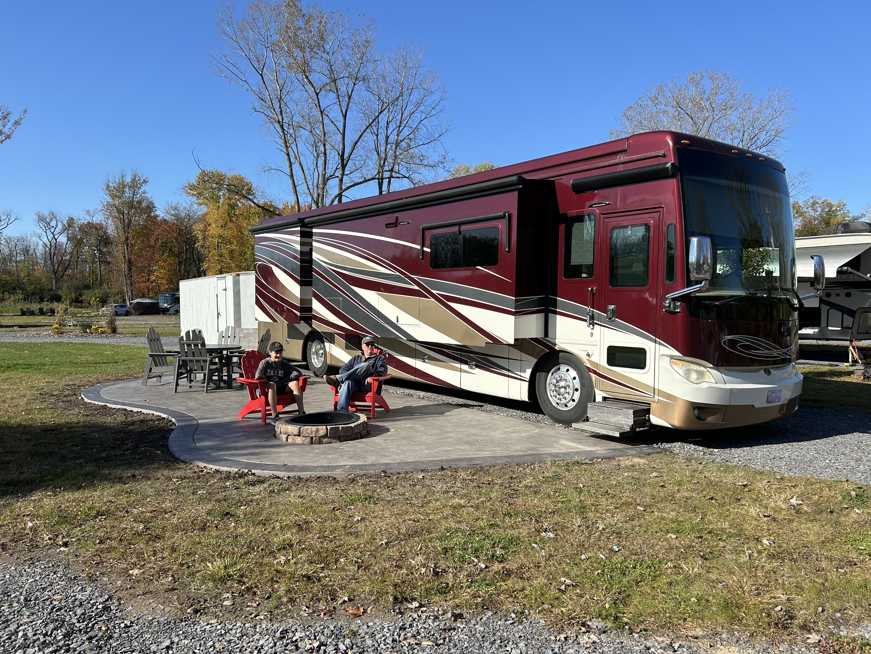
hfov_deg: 67.3
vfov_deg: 53.1
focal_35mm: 26
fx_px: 654
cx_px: 436
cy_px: 327
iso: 50
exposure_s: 1/4115
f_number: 1.5
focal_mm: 5.7
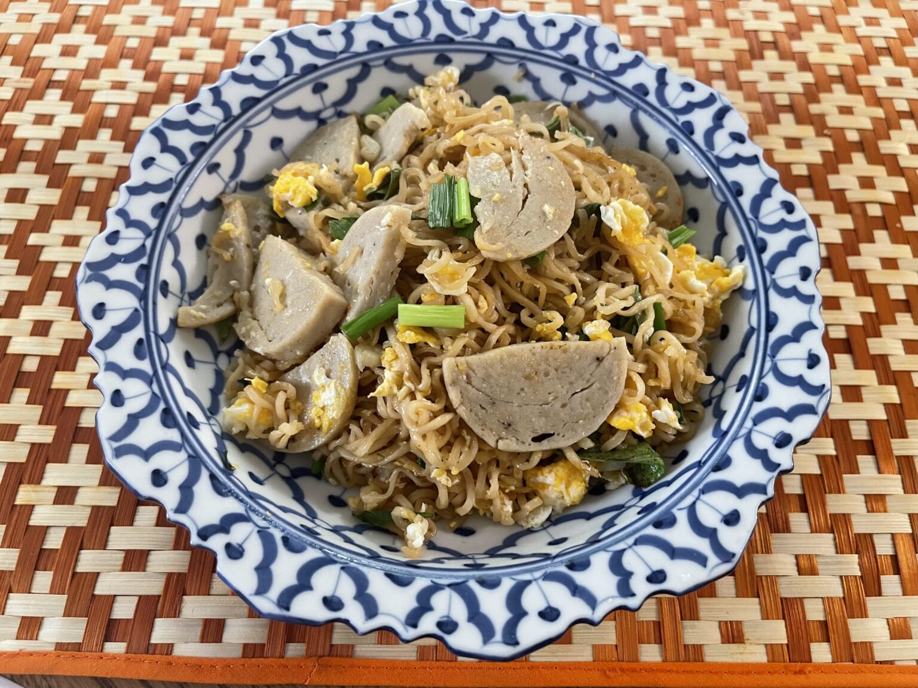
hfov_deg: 67.3
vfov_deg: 53.1
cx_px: 459
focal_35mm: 26
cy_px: 344
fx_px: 690
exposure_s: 1/57
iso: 500
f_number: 1.6
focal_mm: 5.1
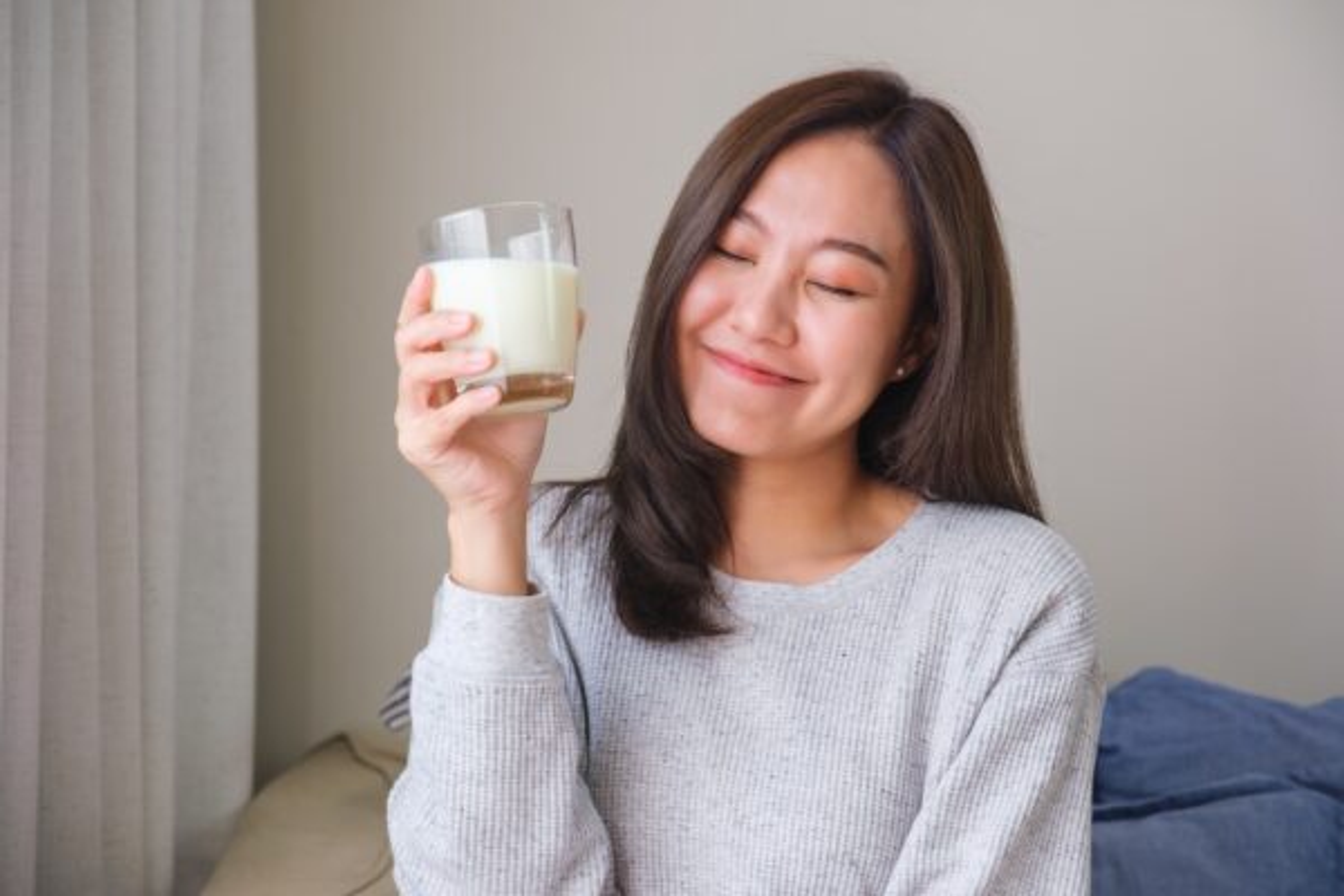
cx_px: 672
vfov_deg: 17.7
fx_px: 2874
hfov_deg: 26.3
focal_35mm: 77
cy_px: 448
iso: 160
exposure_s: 1/110
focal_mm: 51.6
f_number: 2.8
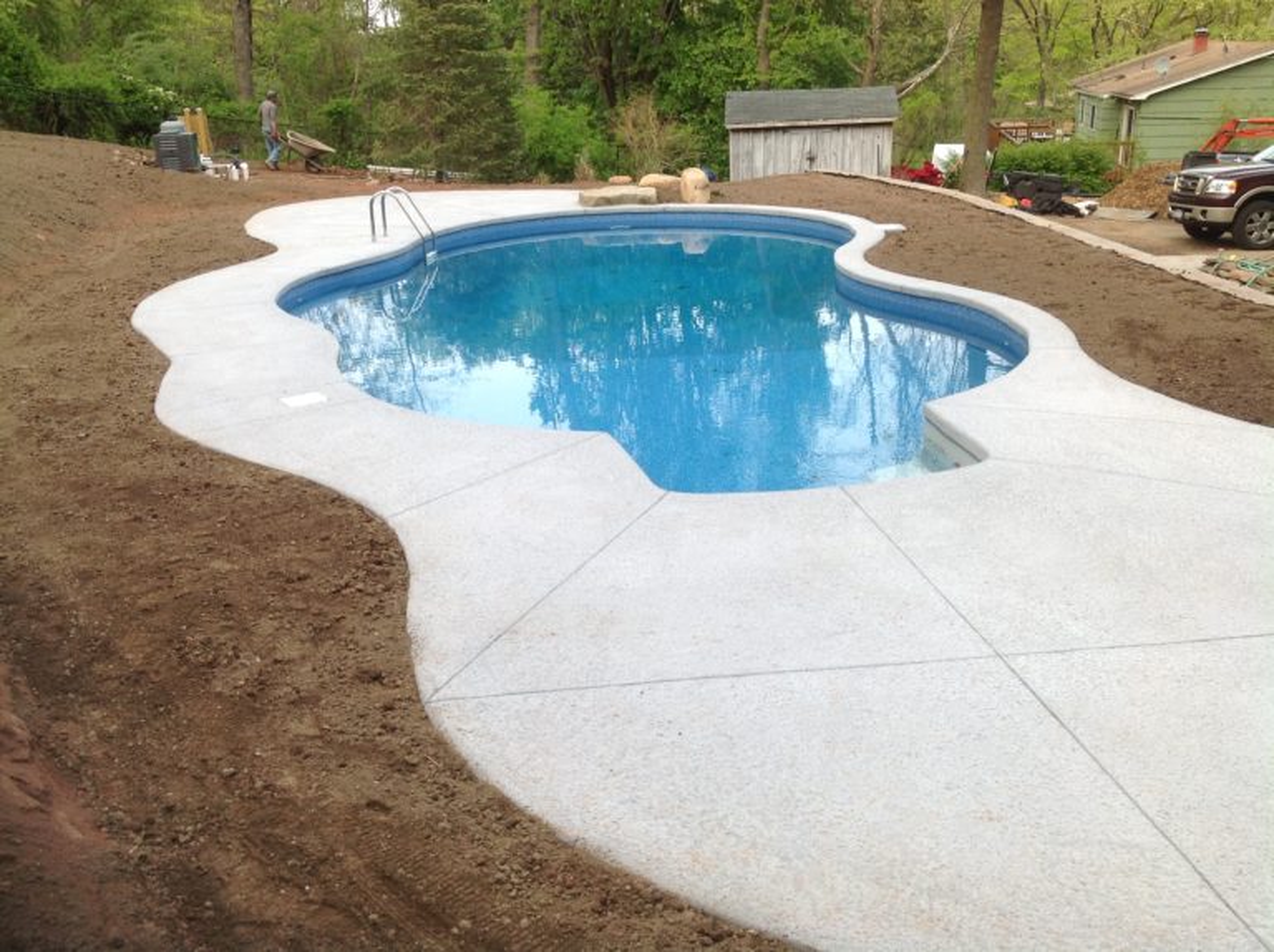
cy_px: 476
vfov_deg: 40.6
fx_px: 1287
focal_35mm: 35
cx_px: 637
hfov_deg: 52.7
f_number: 2.4
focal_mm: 4.28
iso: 80
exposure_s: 1/258
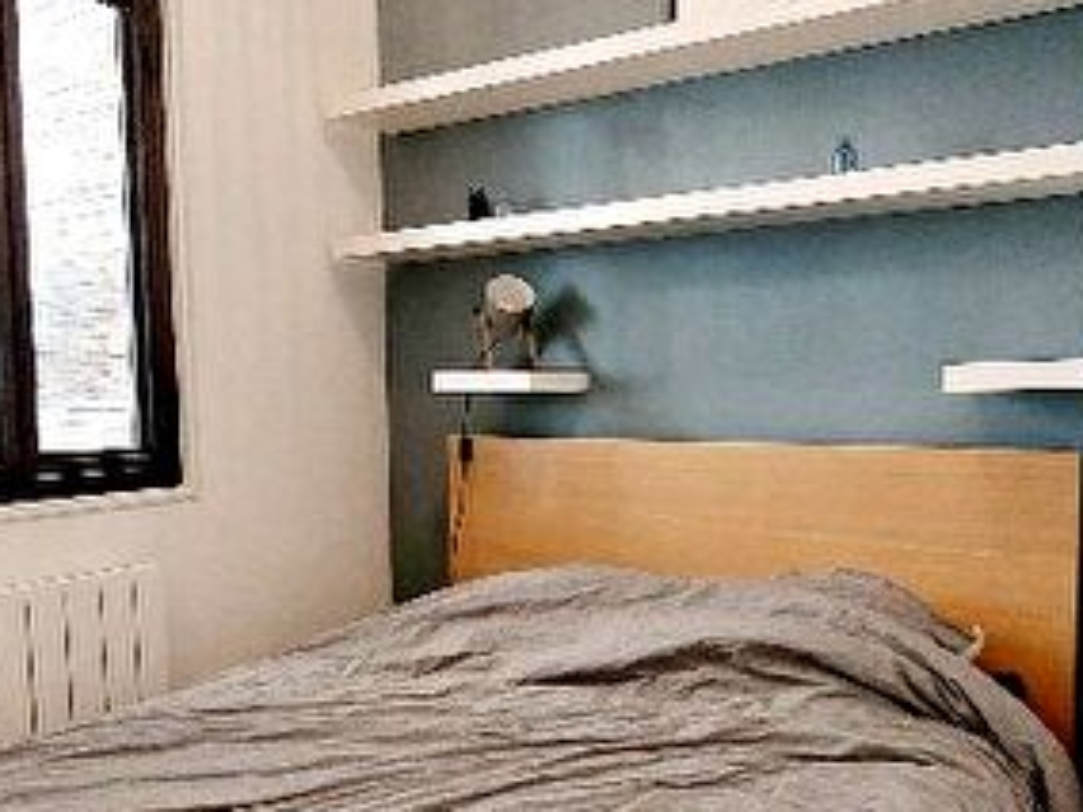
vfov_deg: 44.0
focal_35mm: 32
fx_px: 1001
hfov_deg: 56.8
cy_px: 478
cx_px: 580
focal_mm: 1.74
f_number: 2.2
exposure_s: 1/33
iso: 320
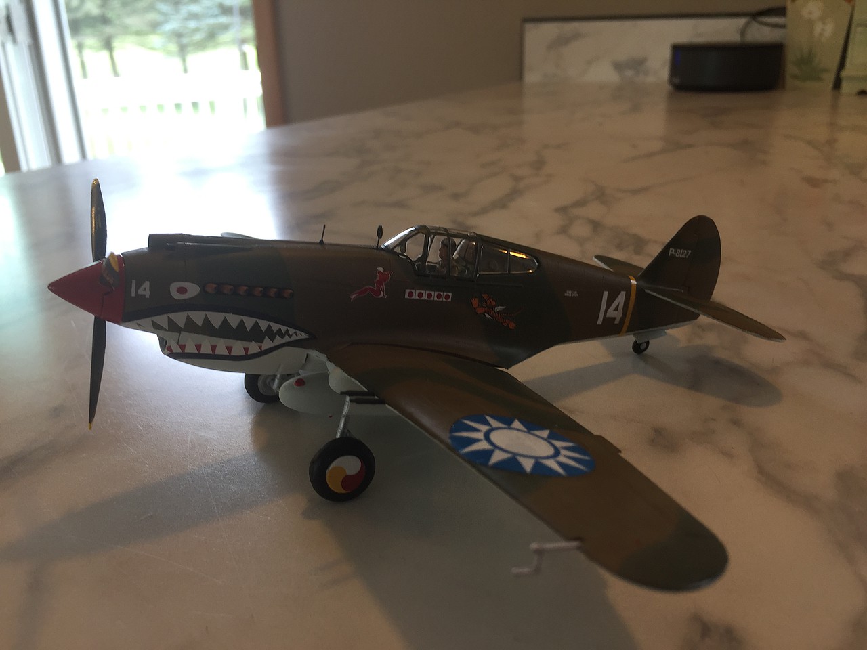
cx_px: 434
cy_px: 325
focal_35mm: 29
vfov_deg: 48.2
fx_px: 726
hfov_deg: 61.7
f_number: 2.2
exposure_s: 1/60
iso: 32
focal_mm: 4.15
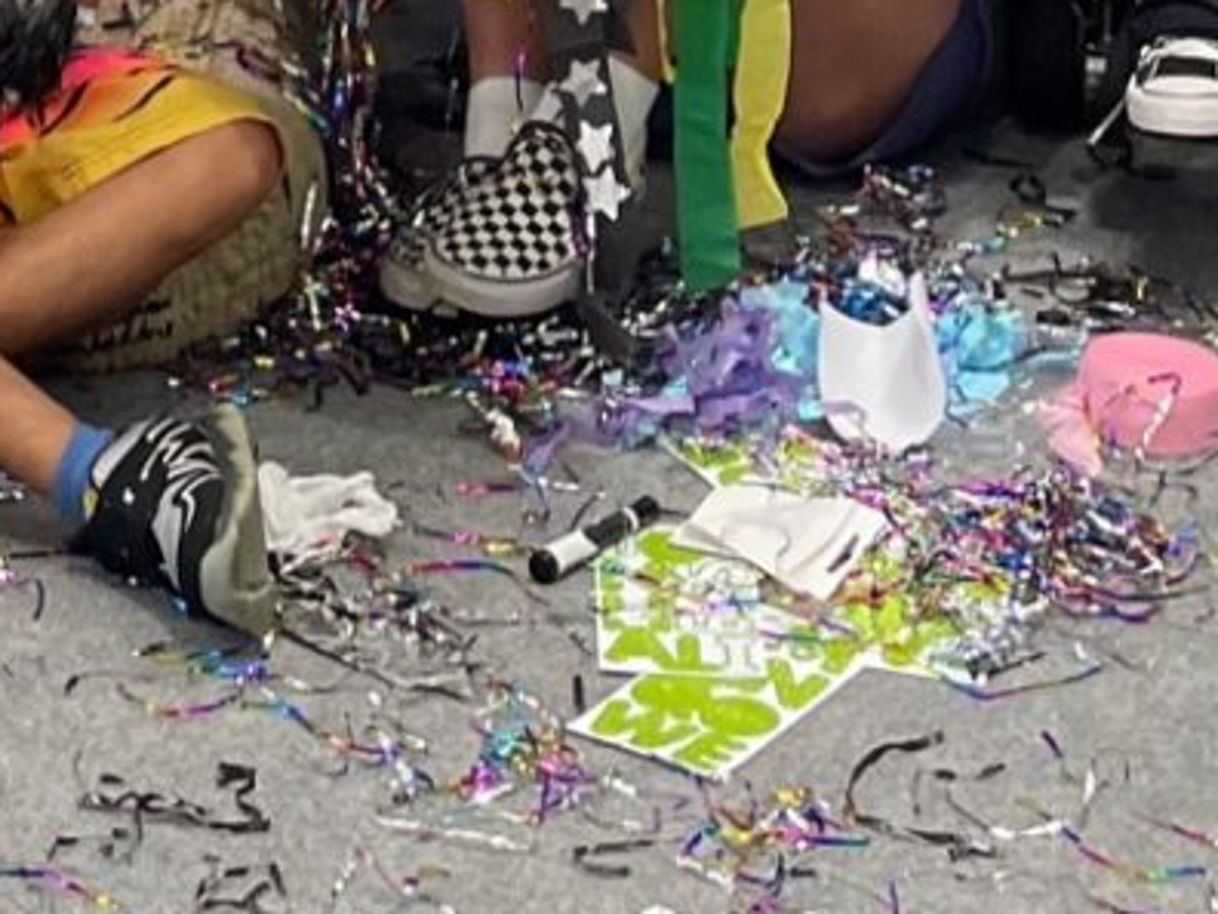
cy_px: -1271
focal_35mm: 130
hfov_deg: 15.1
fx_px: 4574
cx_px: 301
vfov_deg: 10.0
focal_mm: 4.2
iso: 160
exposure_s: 1/60
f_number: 1.6
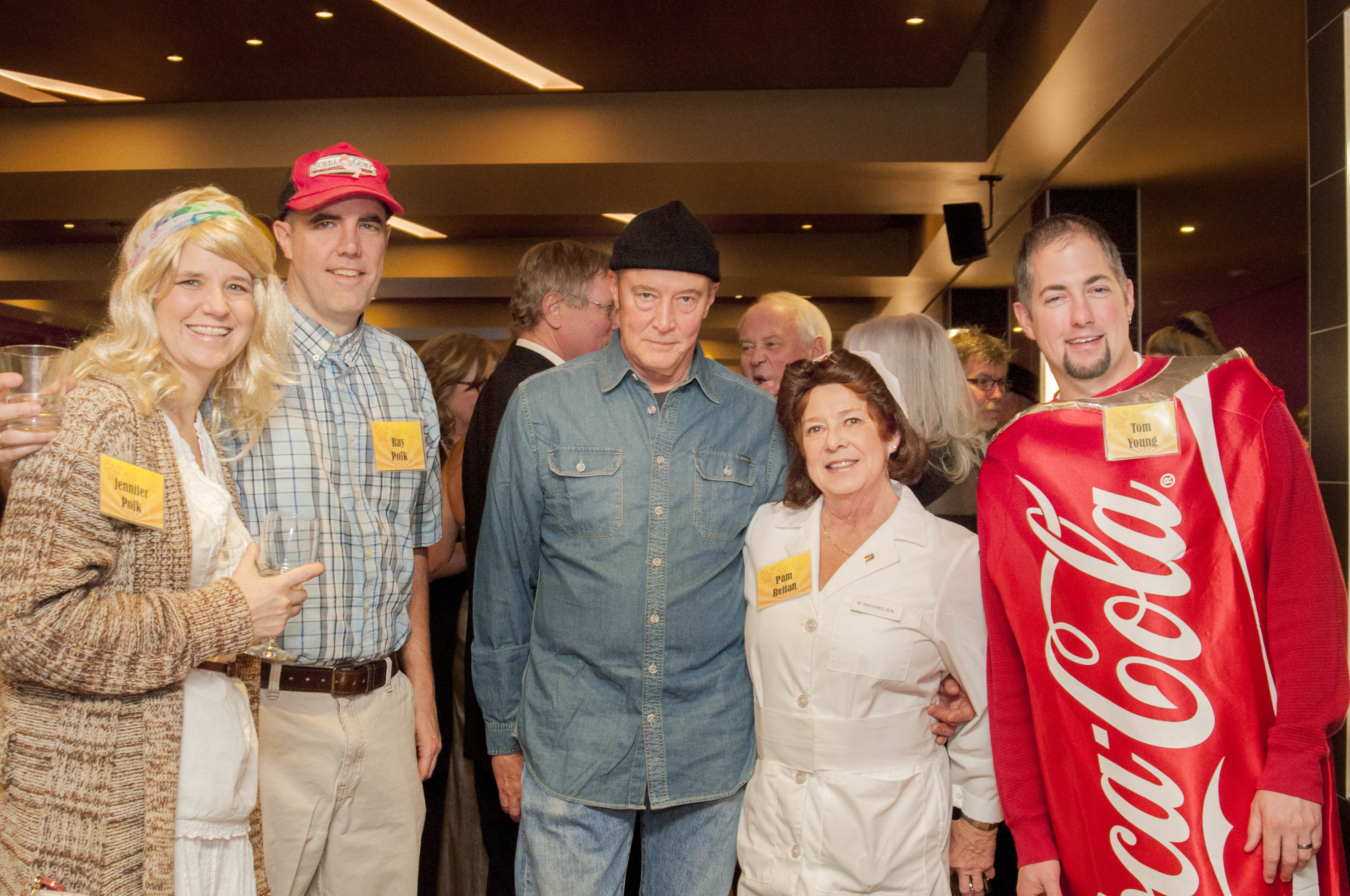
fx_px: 1573
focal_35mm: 42
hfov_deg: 46.4
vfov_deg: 31.8
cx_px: 675
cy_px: 448
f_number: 5.6
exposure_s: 1/60
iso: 500
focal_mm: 28
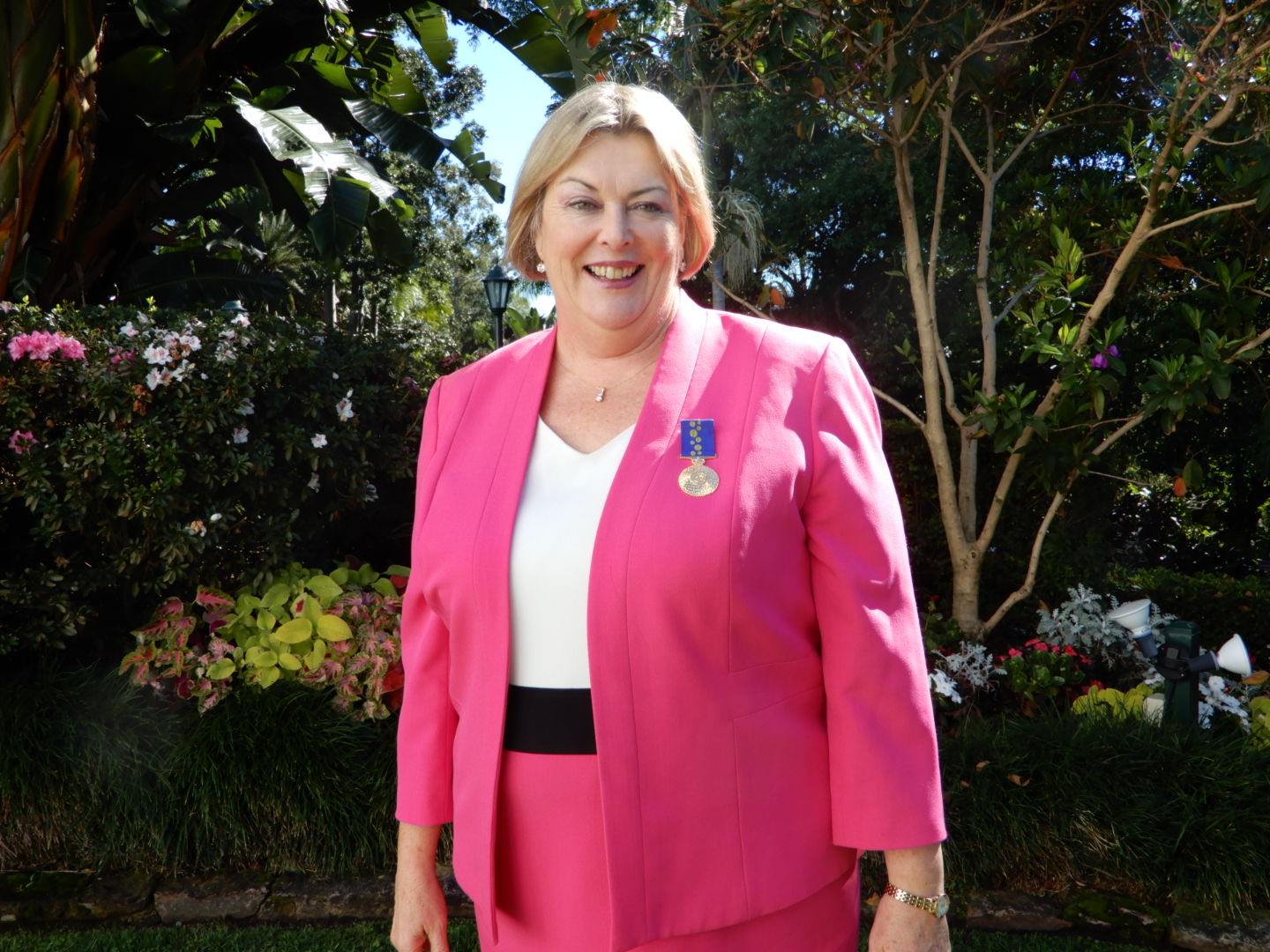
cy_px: 476
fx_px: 1284
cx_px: 635
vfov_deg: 40.7
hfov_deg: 52.6
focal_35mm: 35
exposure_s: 1/320
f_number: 4
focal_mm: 6.2
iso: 80
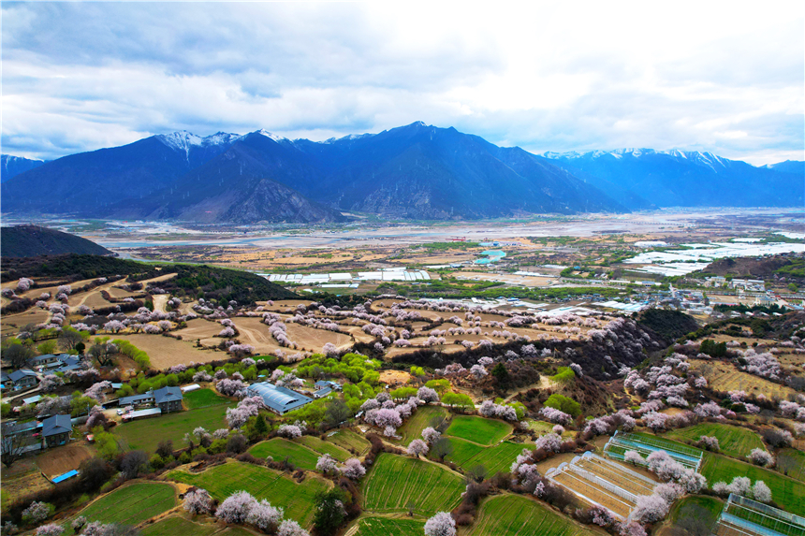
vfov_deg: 57.2
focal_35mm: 22
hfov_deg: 78.6
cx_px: 402
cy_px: 268
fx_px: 492
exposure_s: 1/1250
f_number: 2.8
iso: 120
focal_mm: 8.38
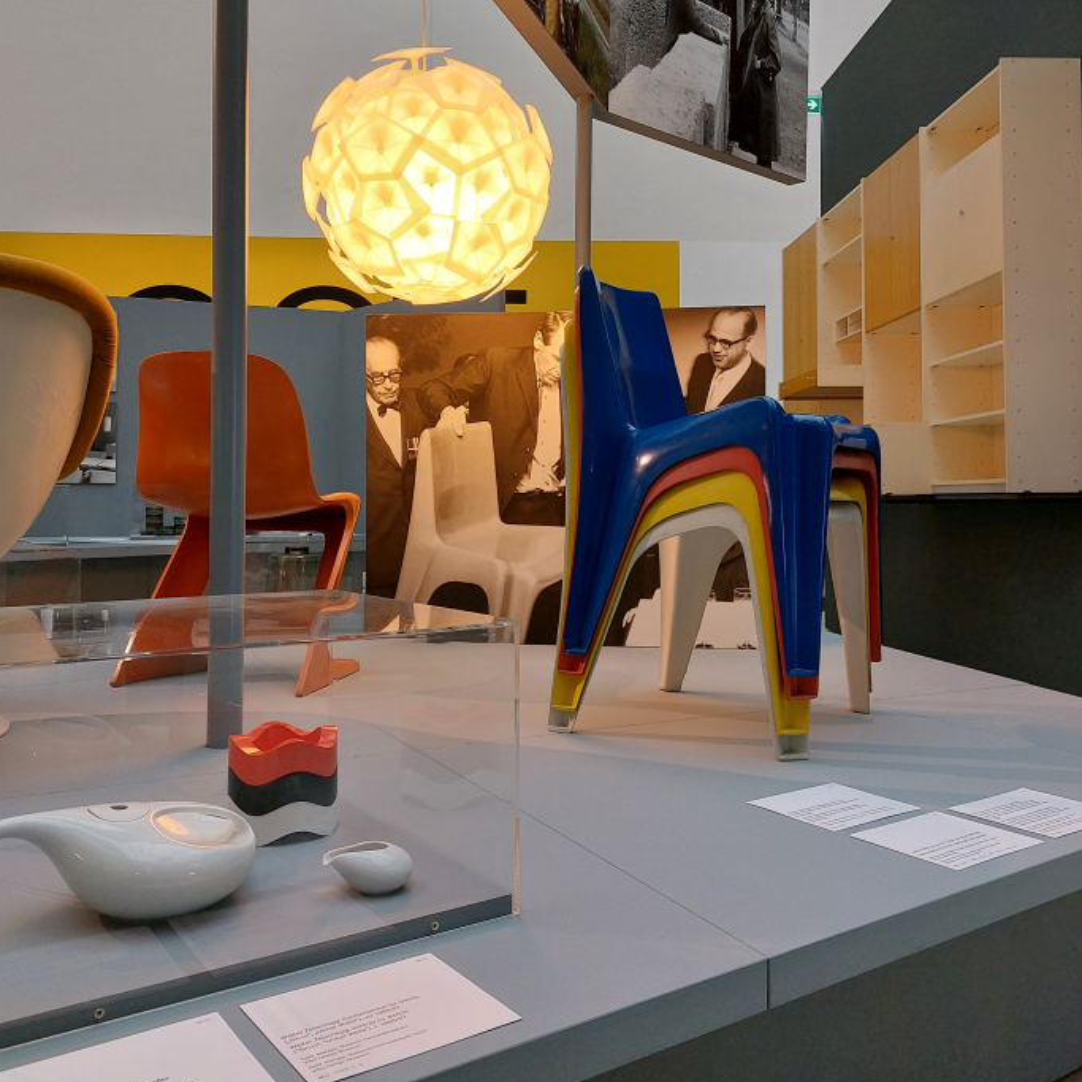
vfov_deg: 55.4
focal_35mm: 29
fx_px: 1026
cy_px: 460
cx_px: 531
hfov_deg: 55.6
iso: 250
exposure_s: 1/50
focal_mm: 5.23
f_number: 1.8
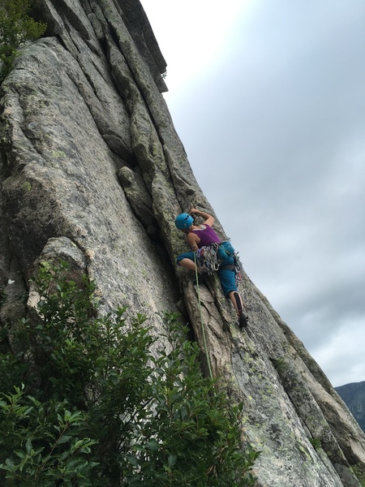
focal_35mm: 29
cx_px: 182
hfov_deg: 48.2
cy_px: 244
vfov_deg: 61.7
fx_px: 408
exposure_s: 1/999
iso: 25
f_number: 2.2
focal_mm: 4.15
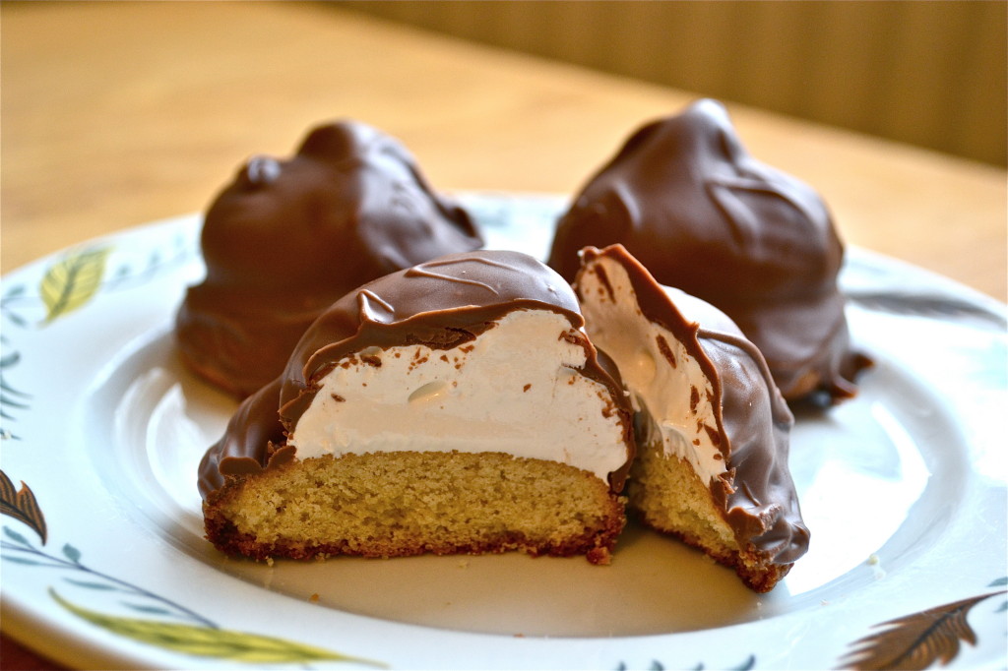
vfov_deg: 25.7
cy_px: 336
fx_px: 1469
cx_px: 504
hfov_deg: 37.9
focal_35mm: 52
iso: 400
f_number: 5
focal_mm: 35
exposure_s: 1/60
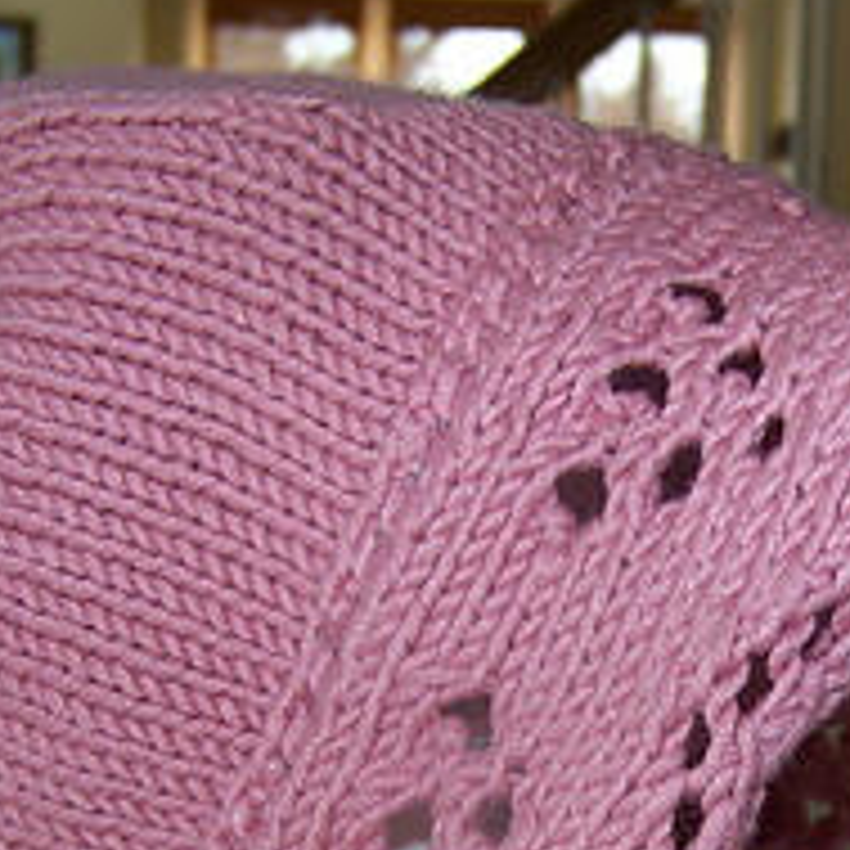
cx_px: 675
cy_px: 780
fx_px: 2334
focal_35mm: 84
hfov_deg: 20.4
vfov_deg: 20.2
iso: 64
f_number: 2.8
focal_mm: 5.85
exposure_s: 1/30
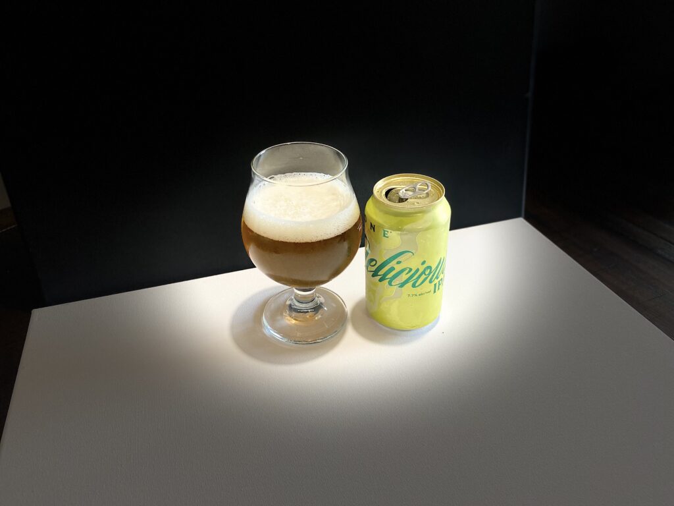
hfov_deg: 67.3
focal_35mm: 26
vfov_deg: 53.1
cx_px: 337
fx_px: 506
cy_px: 253
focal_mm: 4.25
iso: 160
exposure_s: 1/60
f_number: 1.8
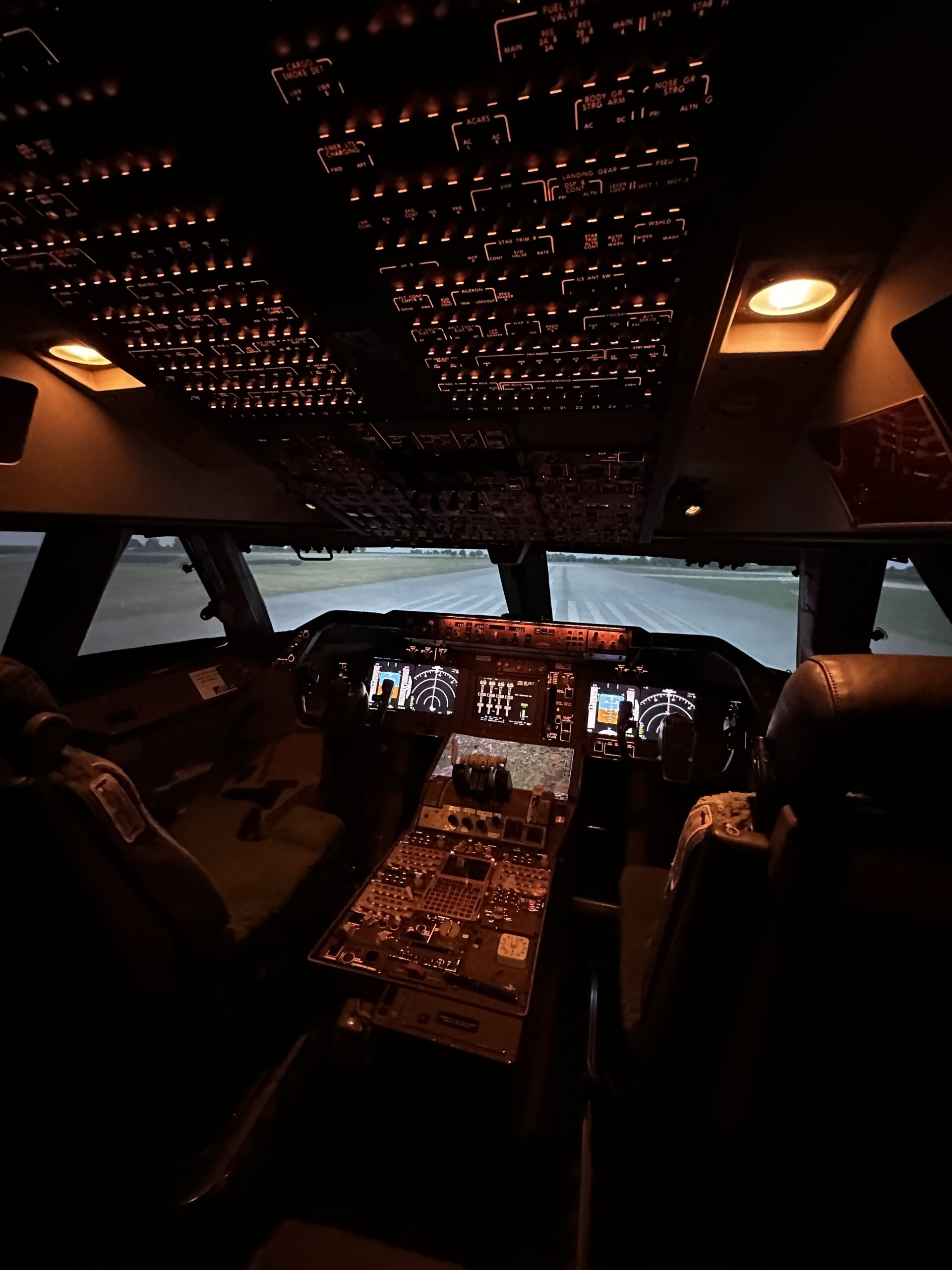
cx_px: 476
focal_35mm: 14
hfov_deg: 85.7
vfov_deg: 102.1
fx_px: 513
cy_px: 635
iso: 1250
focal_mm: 2.22
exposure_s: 1/40
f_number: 2.2
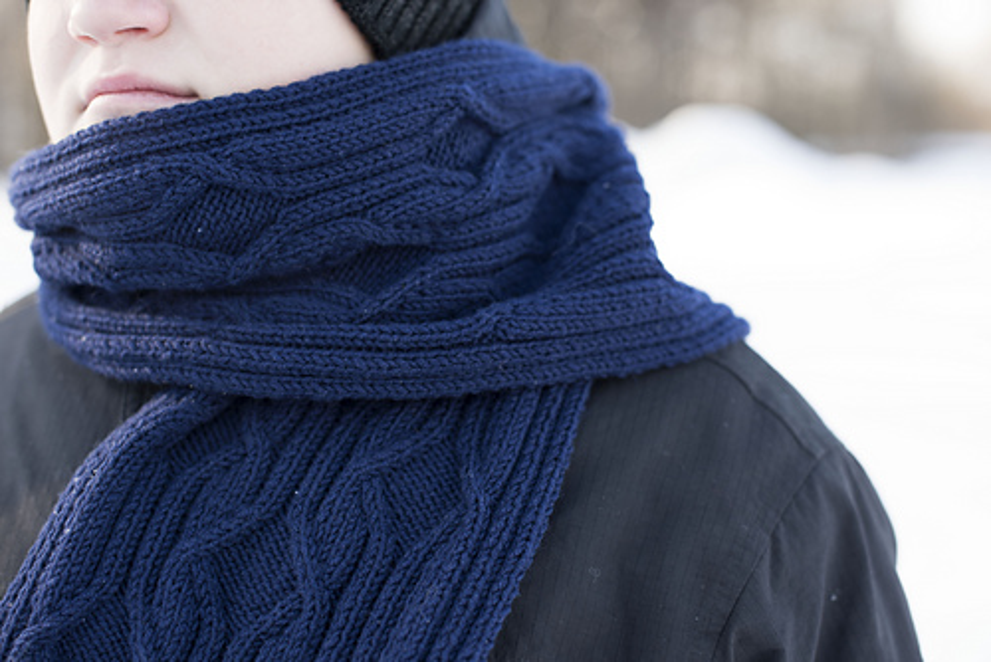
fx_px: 1377
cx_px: 496
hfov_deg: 39.6
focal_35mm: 50
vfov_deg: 27.0
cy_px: 331
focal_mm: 50
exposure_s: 1/250
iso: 160
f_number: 3.2
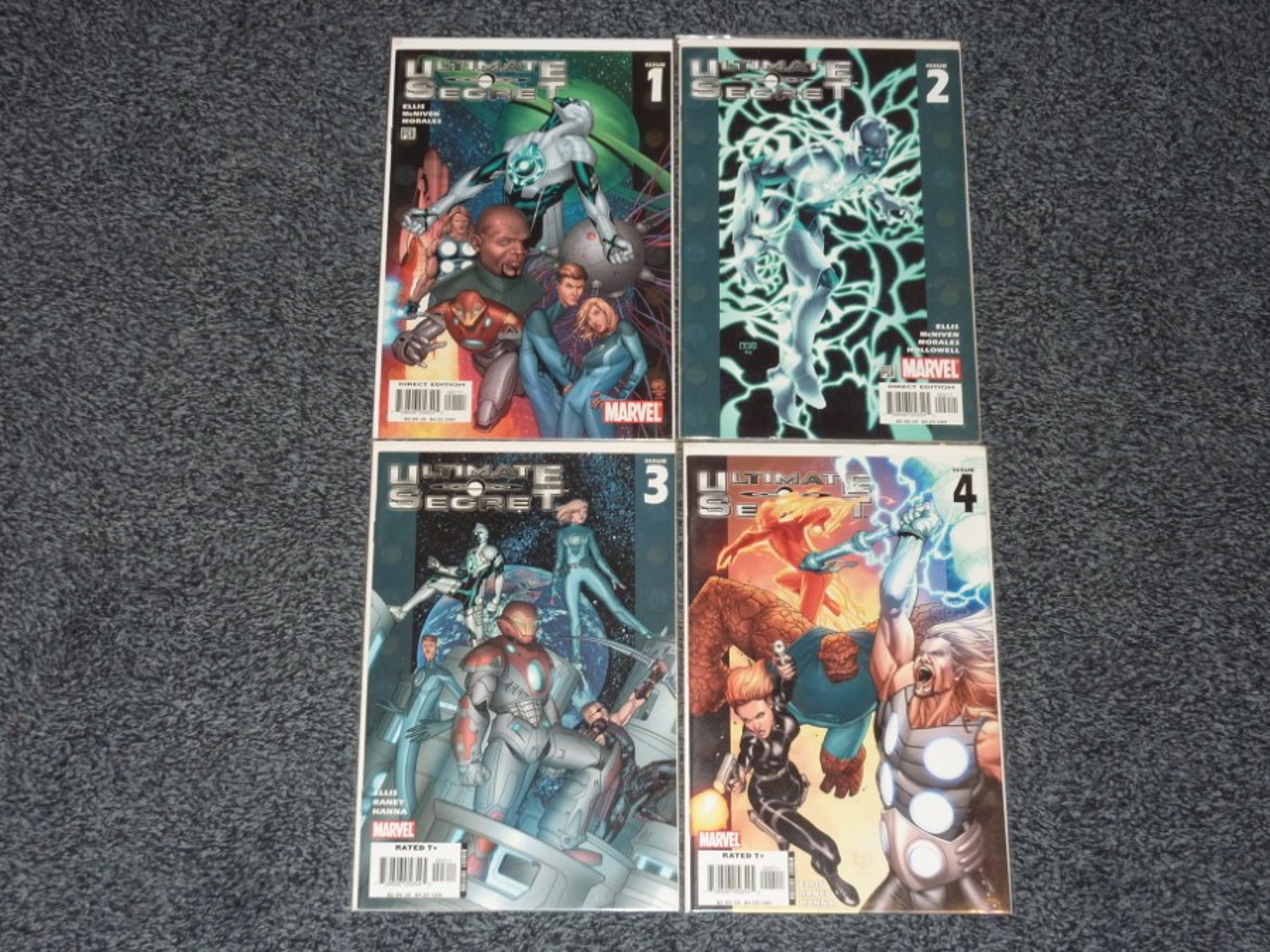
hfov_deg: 32.7
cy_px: 476
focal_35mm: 59
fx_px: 2165
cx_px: 635
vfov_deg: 24.8
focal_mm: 9.7
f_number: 3.9
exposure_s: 1/30
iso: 200
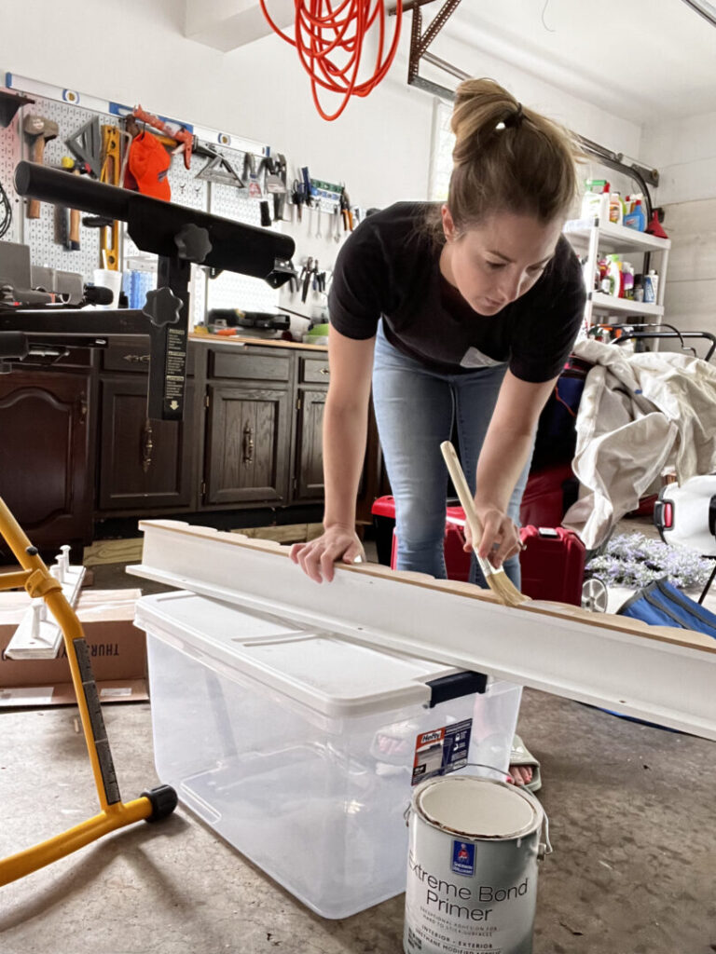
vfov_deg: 60.0
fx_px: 827
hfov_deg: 46.8
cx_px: 358
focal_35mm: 30
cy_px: 477
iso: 320
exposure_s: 1/40
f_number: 2.2
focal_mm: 2.71
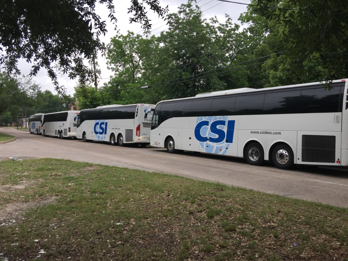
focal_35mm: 29
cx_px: 174
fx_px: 292
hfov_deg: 61.7
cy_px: 130
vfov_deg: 48.2
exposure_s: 1/455
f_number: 2.2
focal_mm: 4.15
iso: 32
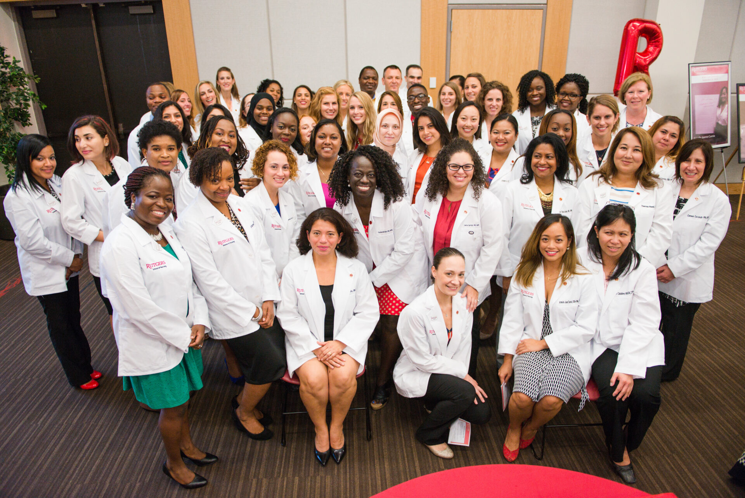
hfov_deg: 73.7
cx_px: 372
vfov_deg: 53.2
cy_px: 249
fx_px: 497
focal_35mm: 24
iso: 3200
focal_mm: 24
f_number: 2.8
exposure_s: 1/200
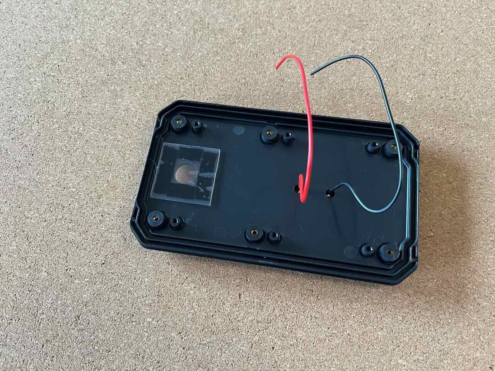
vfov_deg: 53.1
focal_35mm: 26
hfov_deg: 67.3
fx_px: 372
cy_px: 186
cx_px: 248
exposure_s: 1/60
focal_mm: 5.1
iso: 250
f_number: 1.6
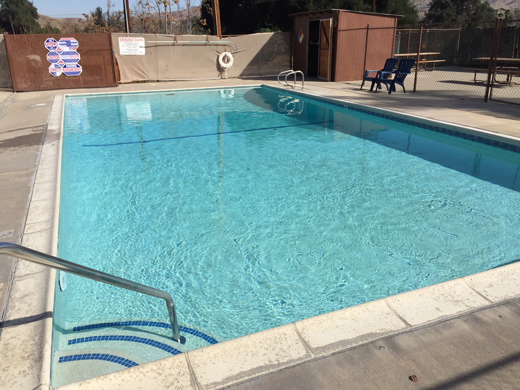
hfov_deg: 61.7
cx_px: 260
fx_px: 436
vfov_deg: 48.2
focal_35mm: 29
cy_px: 195
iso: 32
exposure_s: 1/3300
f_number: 2.2
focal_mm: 4.15
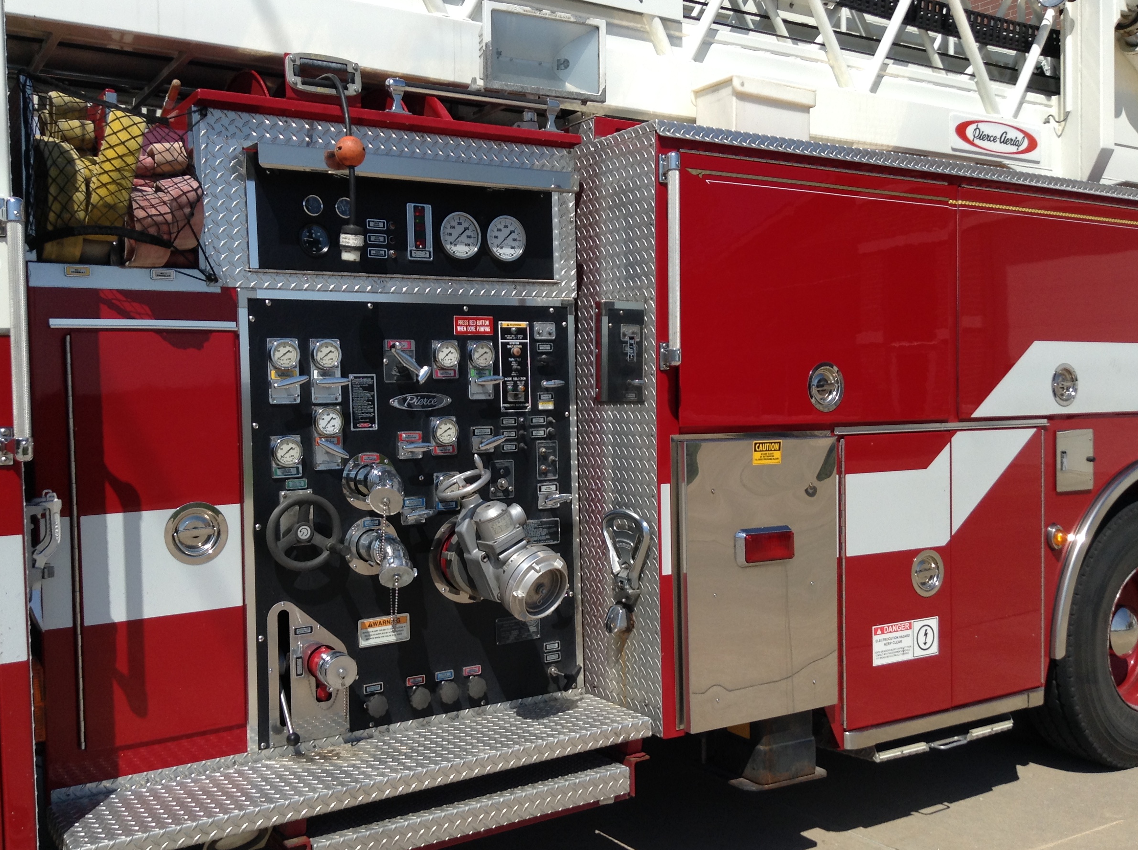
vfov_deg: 39.6
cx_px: 528
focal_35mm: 36
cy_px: 428
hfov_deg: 51.4
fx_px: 1182
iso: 25
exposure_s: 1/1656
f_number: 2.4
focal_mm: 3.3
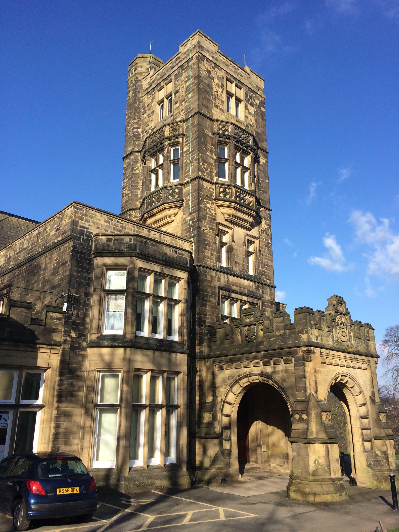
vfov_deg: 61.7
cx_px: 200
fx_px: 446
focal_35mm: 29
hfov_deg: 48.2
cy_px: 266
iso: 32
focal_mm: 4.15
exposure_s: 1/1642
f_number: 2.2
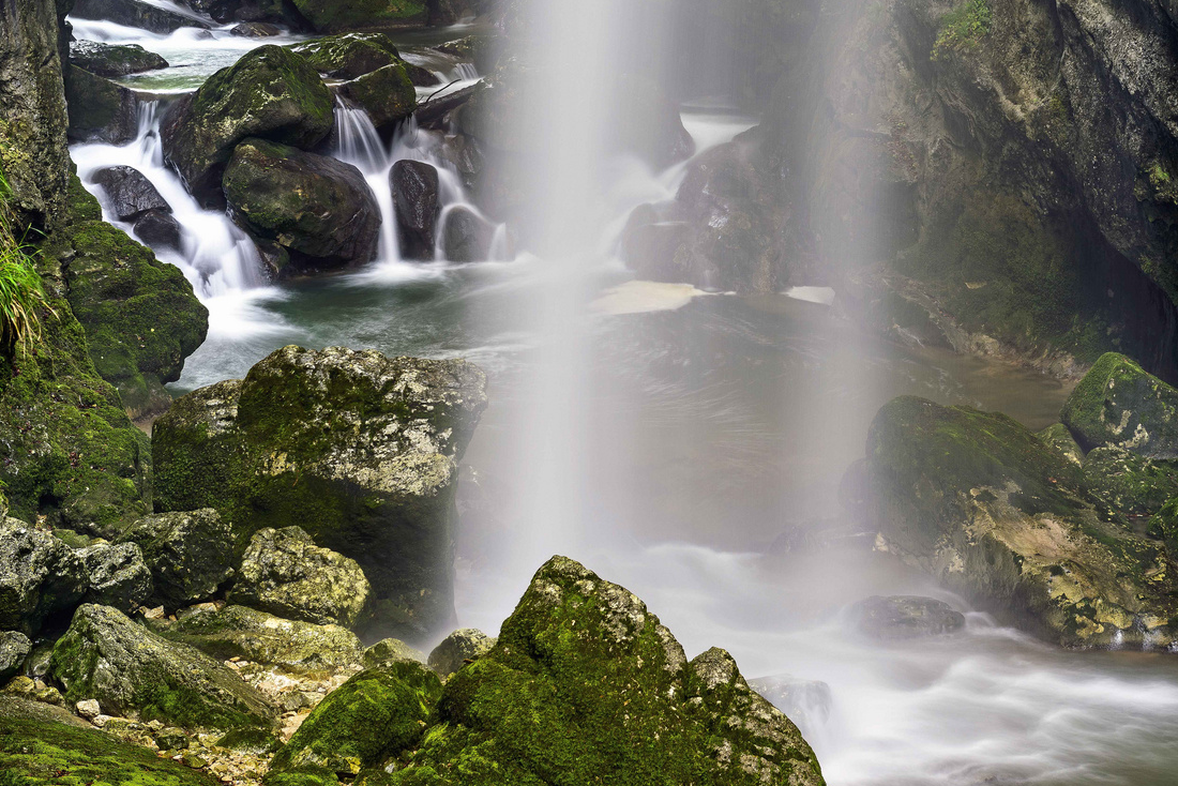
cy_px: 263
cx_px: 725
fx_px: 3371
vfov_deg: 13.3
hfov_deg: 19.8
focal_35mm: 103
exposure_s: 2
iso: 50
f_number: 8
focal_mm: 70
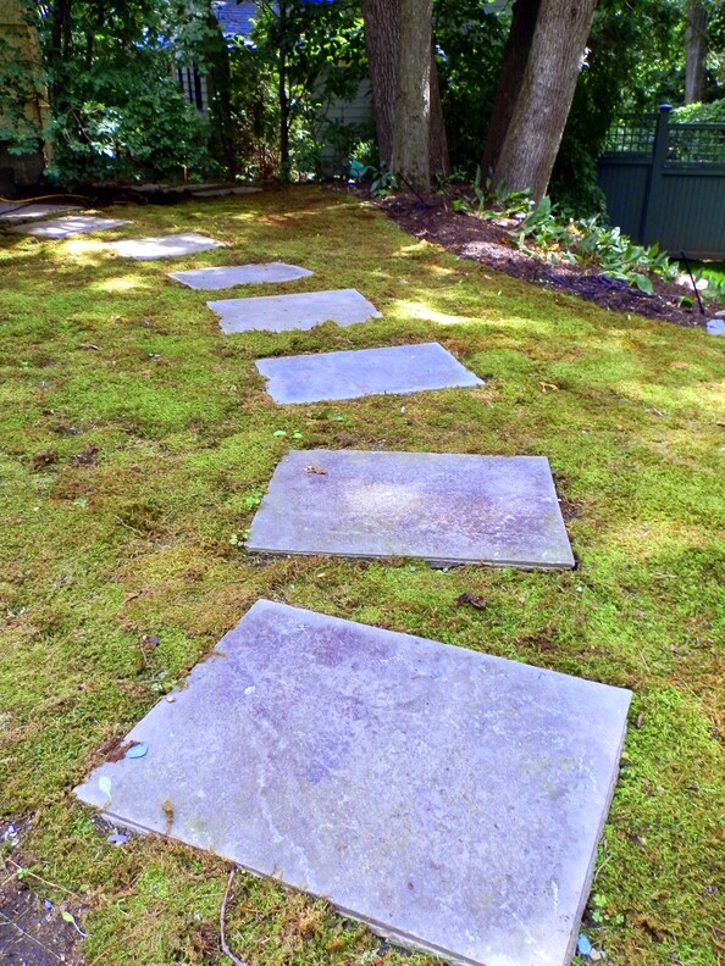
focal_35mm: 28
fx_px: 782
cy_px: 483
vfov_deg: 63.4
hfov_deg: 49.7
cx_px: 362
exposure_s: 1/80
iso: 64
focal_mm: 5
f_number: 3.1
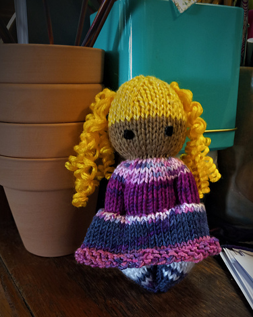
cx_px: 150
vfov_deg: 49.9
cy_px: 195
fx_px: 337
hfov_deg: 41.0
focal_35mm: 36
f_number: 1.8
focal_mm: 3.94
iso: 250
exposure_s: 1/40
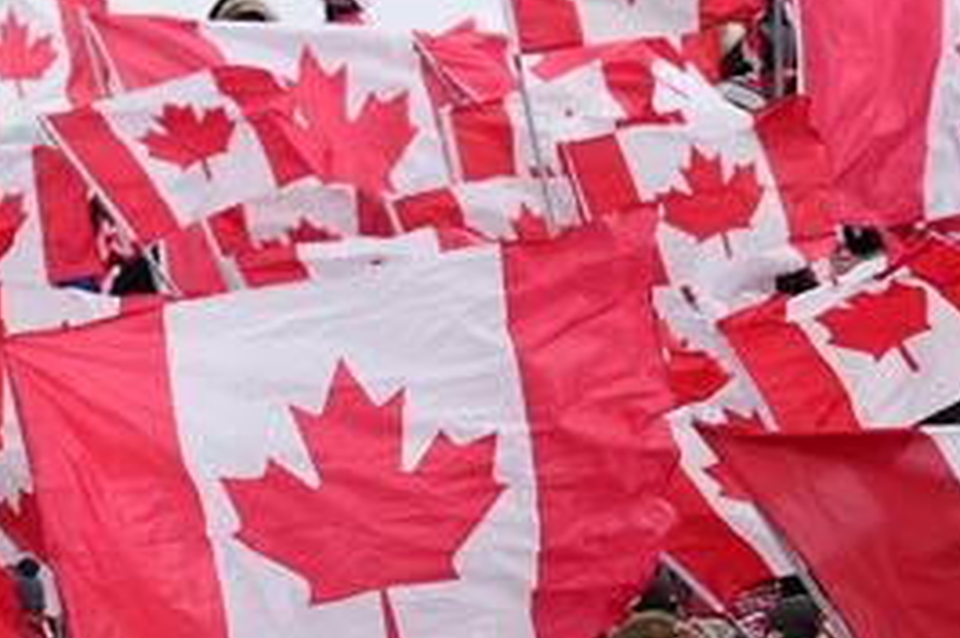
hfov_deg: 2.5
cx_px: 225
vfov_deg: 1.7
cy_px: 756
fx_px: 22106
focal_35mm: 830
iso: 1000
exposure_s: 1/640
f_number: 10
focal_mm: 338
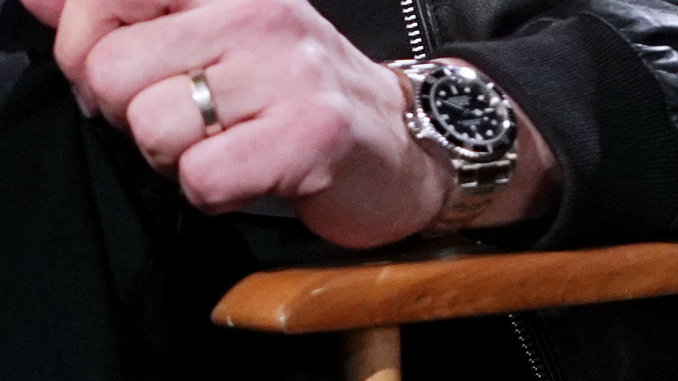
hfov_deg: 5.5
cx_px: 252
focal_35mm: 389
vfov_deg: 3.1
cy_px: -505
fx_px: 6993
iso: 3200
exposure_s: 1/250
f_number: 4
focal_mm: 70
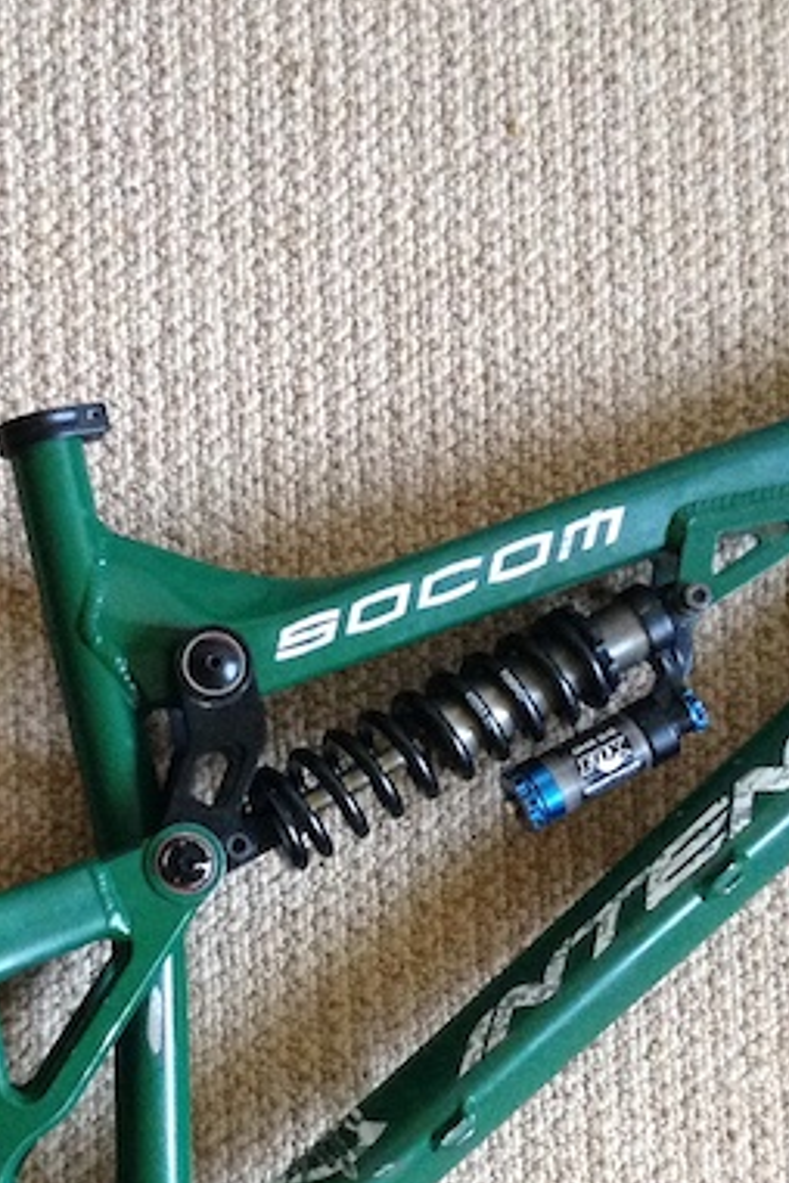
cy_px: 817
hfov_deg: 18.7
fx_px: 2367
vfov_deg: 27.8
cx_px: 146
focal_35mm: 72
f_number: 2.4
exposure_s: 1/25
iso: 250
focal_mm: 3.3
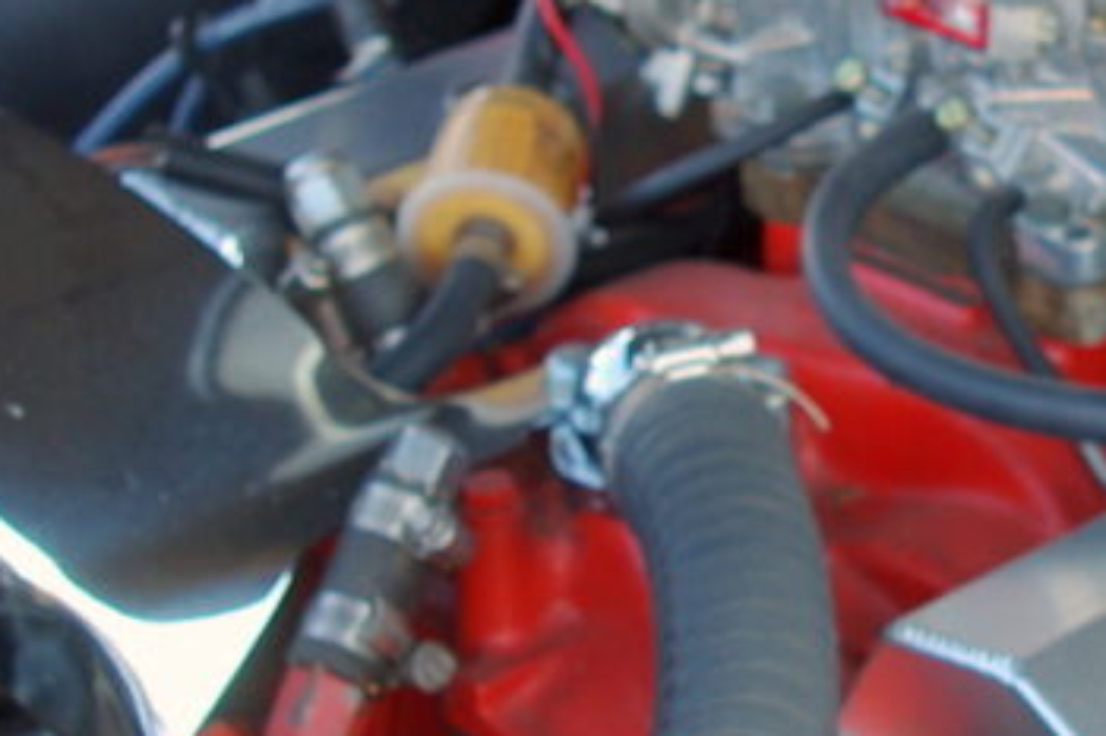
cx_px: 1011
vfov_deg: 11.5
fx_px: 3654
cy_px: 379
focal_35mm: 119
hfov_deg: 17.0
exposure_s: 1/90
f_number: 4
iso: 100
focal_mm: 26
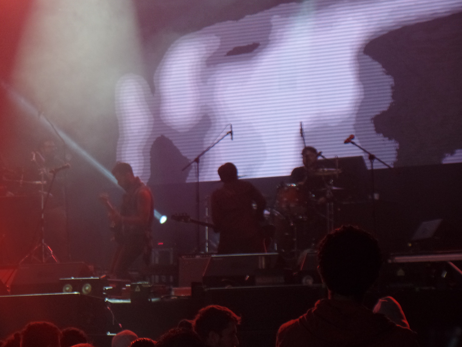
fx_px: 2309
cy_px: 193
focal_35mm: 173
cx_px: 185
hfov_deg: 11.4
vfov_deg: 8.6
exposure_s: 1/30
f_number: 4.2
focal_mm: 25.2
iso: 400
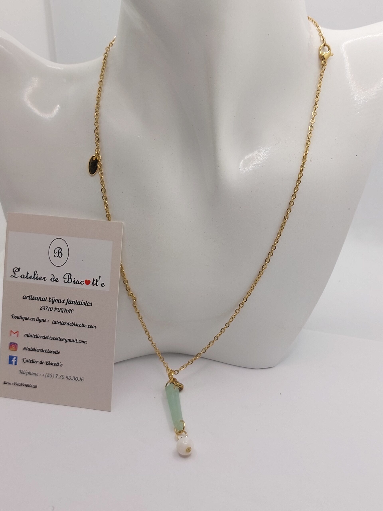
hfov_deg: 56.8
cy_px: 256
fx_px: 354
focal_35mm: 24
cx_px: 192
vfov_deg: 71.6
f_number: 1.8
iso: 25
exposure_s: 1/179
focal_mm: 5.23
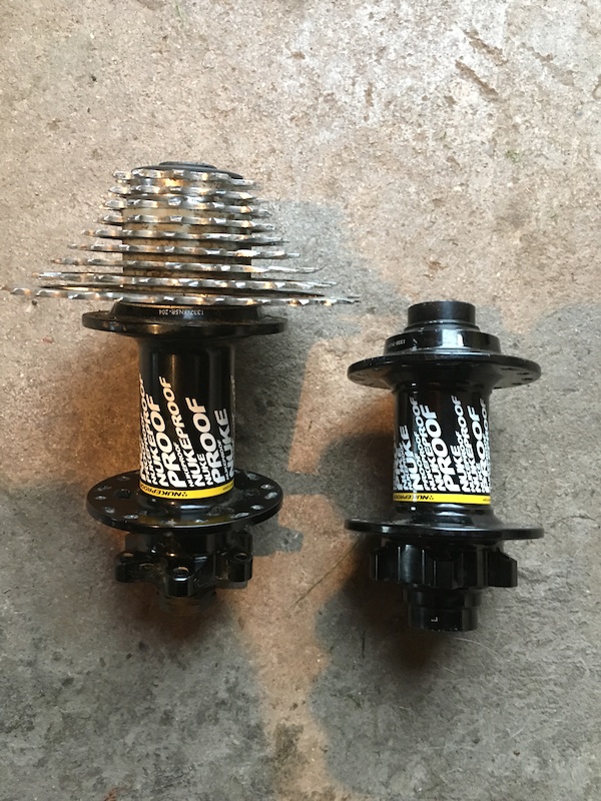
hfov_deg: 48.2
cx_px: 300
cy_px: 400
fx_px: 671
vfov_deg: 61.7
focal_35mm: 29
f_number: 2.2
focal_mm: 4.15
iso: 400
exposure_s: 1/17
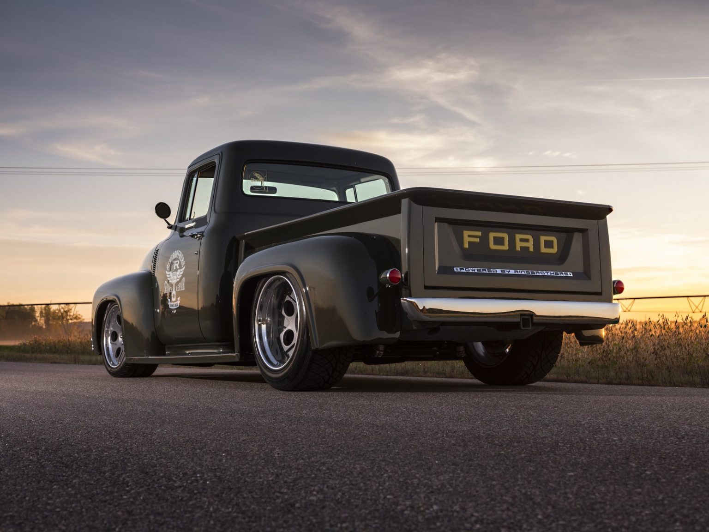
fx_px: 1024
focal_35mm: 50
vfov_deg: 29.1
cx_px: 354
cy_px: 266
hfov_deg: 38.2
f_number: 8
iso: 400
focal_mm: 63
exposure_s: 1/100
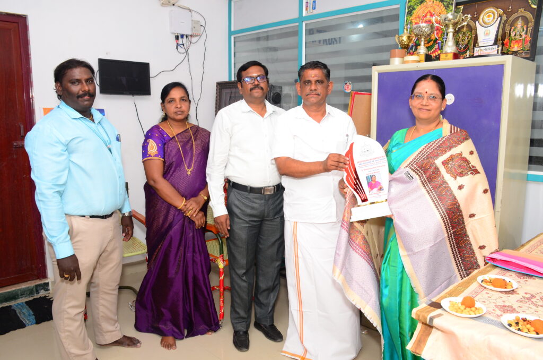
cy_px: 180
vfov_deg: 43.4
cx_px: 272
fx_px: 452
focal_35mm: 30
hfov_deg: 62.0
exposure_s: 1/160
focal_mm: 20
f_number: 8
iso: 640
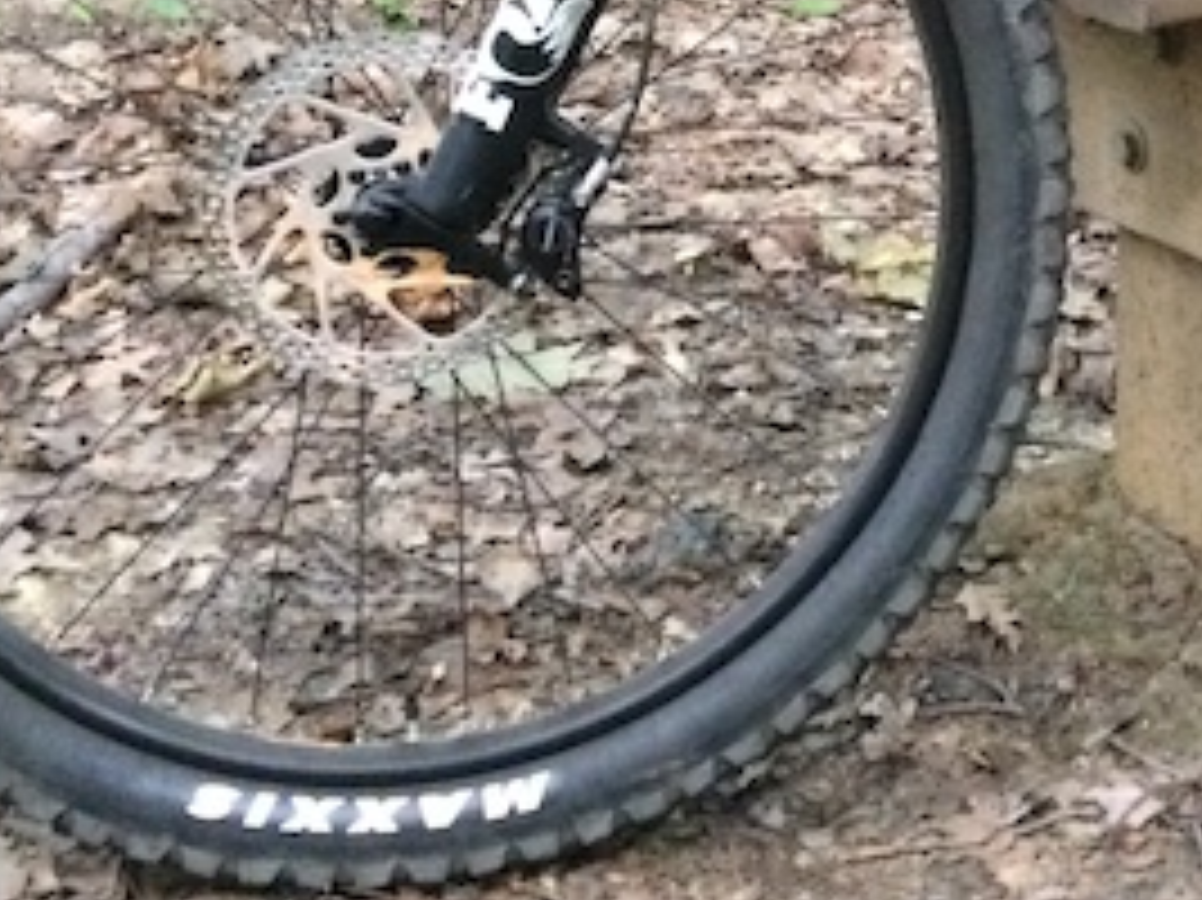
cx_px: 1301
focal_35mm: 87
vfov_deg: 16.2
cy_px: -216
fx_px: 3020
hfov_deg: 21.4
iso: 320
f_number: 2.2
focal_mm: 4.15
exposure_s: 1/15
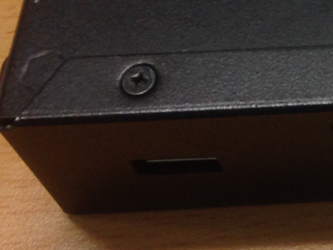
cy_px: -201
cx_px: 685
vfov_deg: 9.4
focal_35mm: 150
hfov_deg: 11.7
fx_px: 1443
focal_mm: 4.12
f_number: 2.4
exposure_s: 1/20
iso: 50
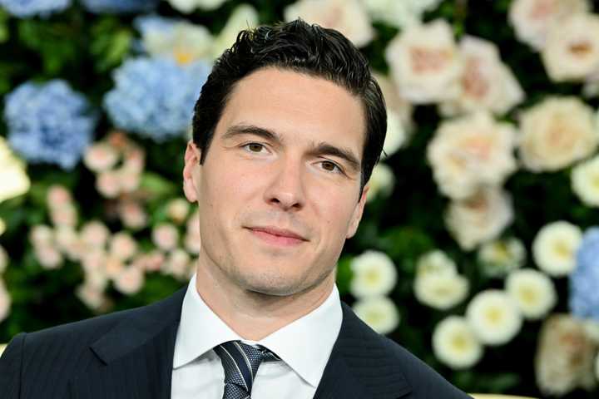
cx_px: 300
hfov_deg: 11.1
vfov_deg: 7.4
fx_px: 3078
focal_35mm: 185
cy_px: 200
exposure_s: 1/160
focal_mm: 185
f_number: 6.3
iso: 1250
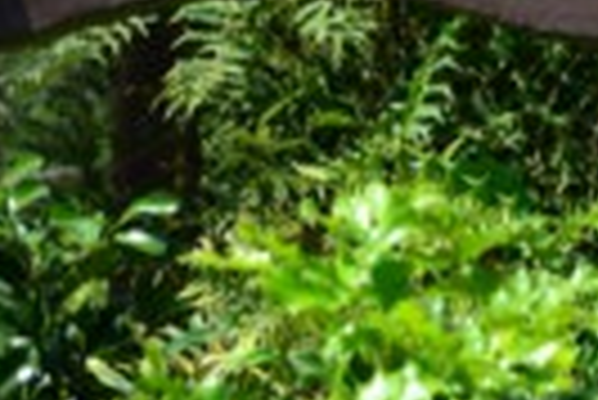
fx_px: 7616
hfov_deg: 4.5
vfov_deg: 3.0
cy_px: -454
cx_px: 481
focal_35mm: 458
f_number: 11
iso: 1600
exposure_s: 1/2000
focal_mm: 98
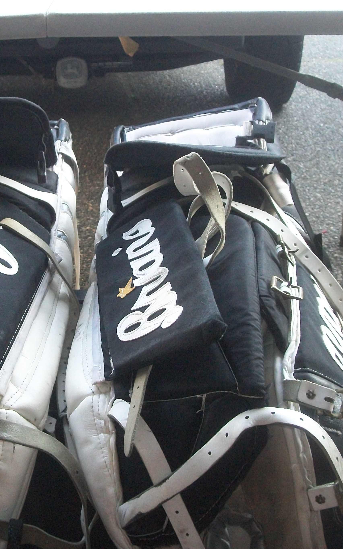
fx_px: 853
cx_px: 63
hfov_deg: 22.4
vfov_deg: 35.7
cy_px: 276
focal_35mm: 57
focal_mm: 7.1
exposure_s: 1/125
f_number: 3.2
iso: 400
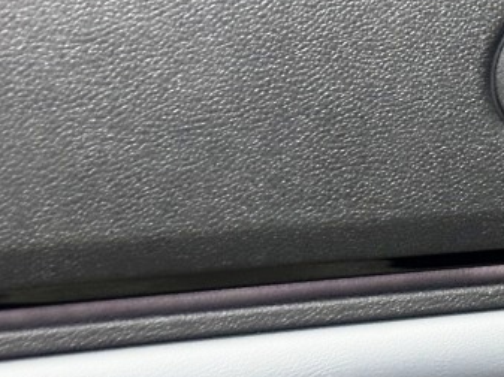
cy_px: 340
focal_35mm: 146
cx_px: 704
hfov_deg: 13.0
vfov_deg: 10.1
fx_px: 2123
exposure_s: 1/30
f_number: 1.78
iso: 640
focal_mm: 6.86
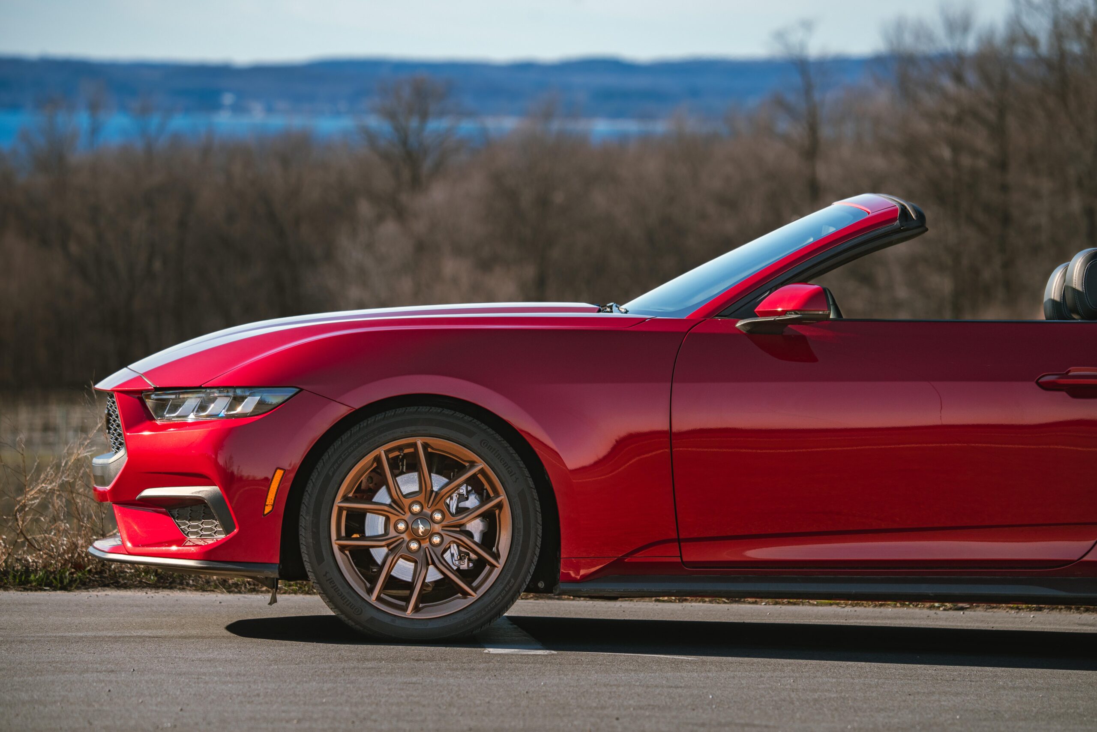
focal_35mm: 206
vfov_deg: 6.7
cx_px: 548
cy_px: 366
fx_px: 6286
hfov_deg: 10.0
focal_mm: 206.3
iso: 160
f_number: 5.6
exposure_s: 1/320
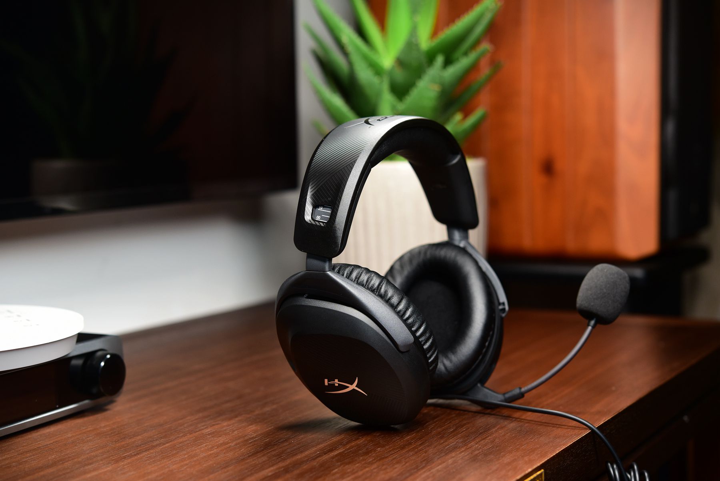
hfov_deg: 33.4
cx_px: 360
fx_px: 1201
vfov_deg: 22.6
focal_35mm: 60
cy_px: 240
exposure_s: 1/100
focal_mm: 60
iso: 1000
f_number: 5
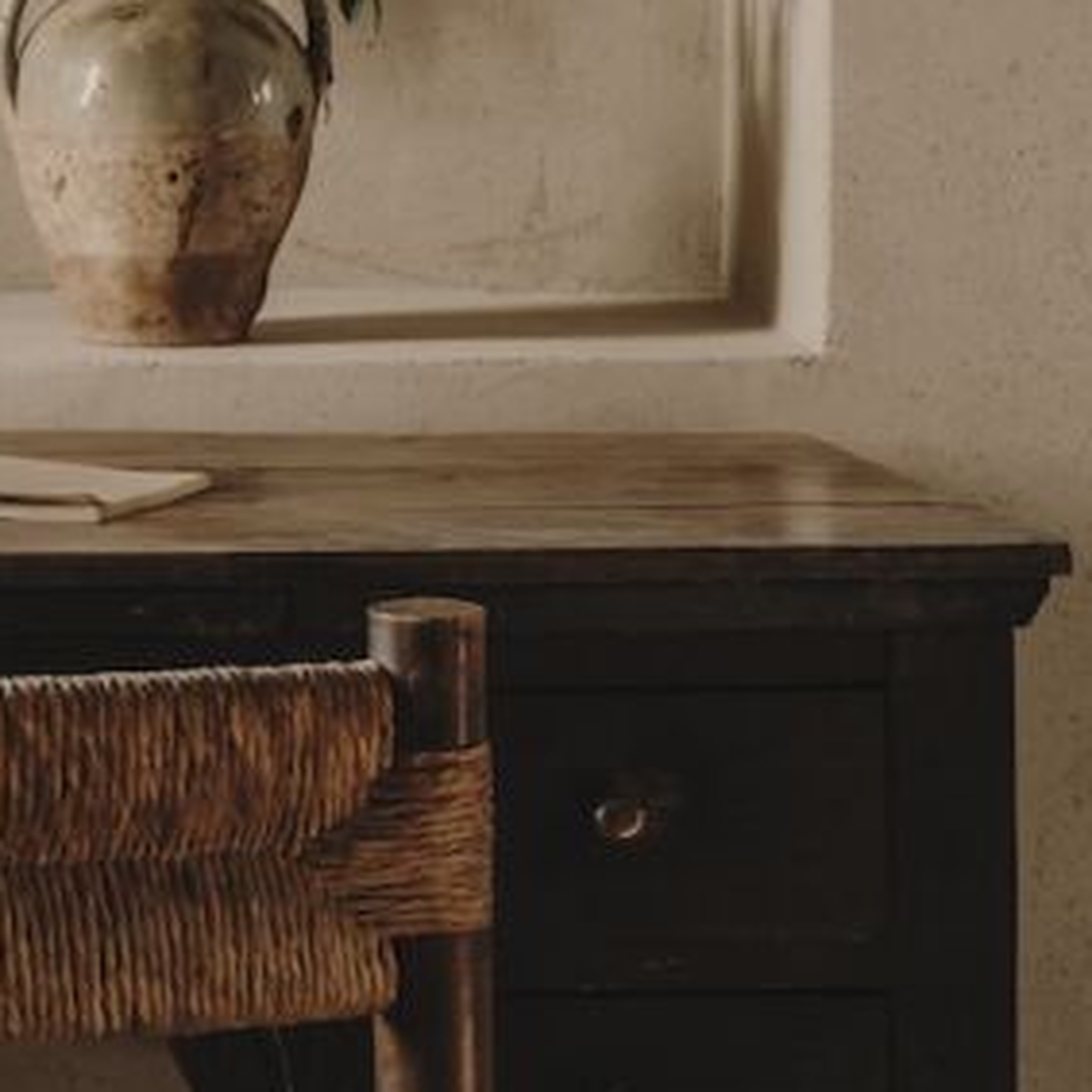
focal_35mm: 173
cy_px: -313
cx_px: -320
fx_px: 6174
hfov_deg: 9.9
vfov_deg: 9.9
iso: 400
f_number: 11
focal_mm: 45.7
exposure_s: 1/4
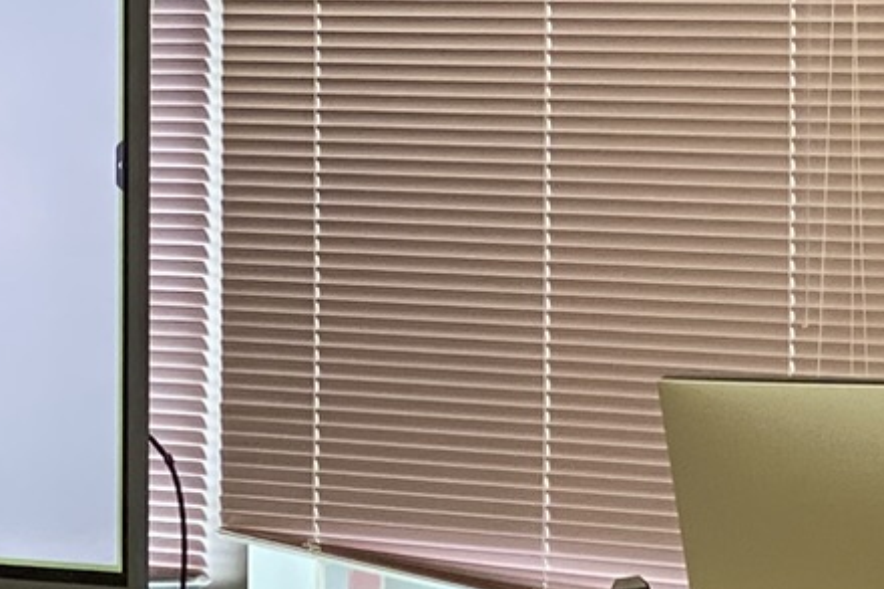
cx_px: 579
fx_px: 6185
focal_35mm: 252
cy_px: -8
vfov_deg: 5.4
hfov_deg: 8.2
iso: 100
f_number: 2
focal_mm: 6
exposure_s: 1/50
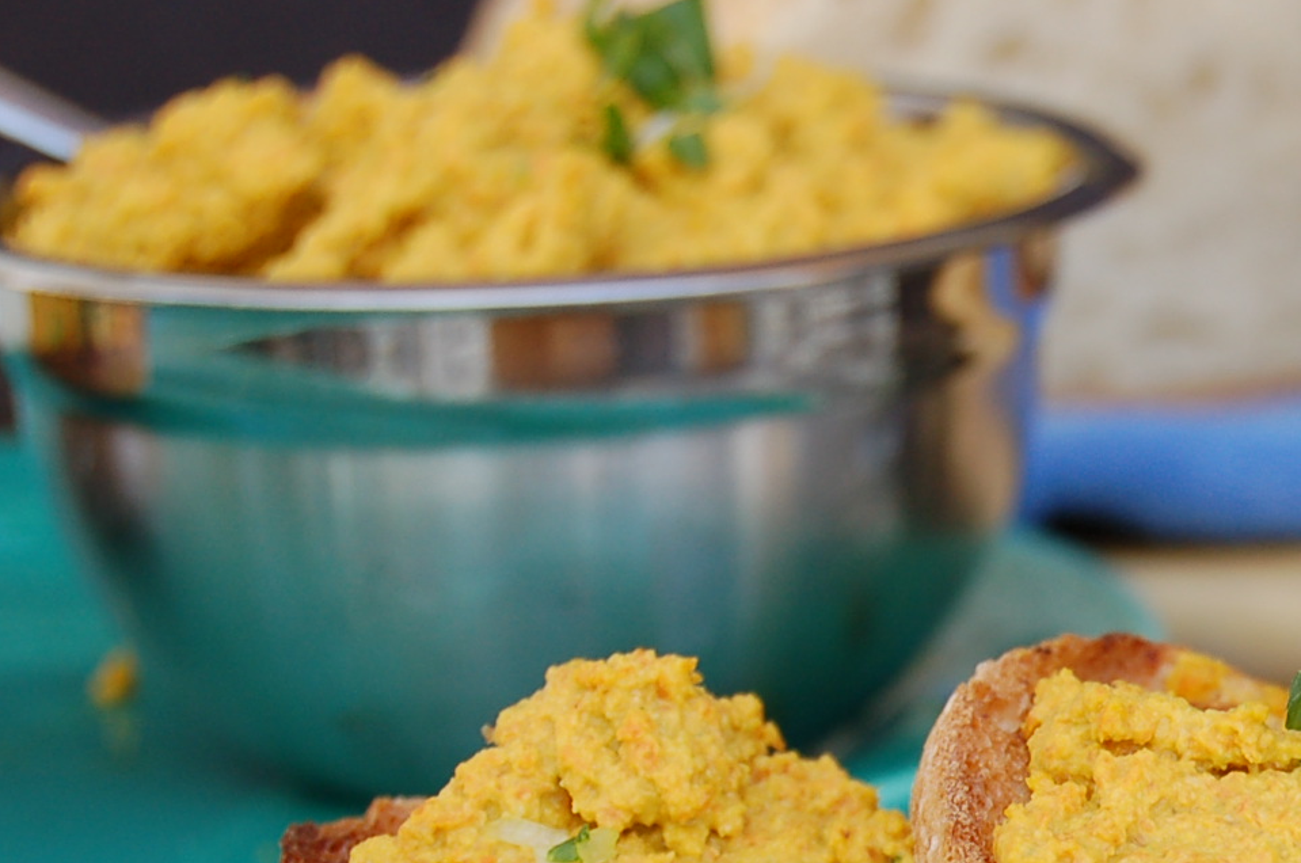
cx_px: 1399
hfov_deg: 10.5
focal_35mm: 194
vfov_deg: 7.0
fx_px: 7006
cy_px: 817
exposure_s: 1/125
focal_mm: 55
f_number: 5.6
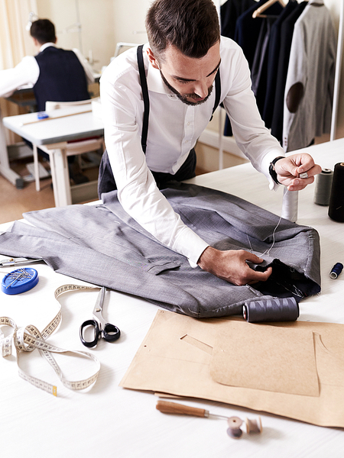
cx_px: 164
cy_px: 184
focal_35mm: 42
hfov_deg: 34.3
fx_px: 557
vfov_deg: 44.6
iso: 400
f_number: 3.5
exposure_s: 1/80
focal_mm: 35
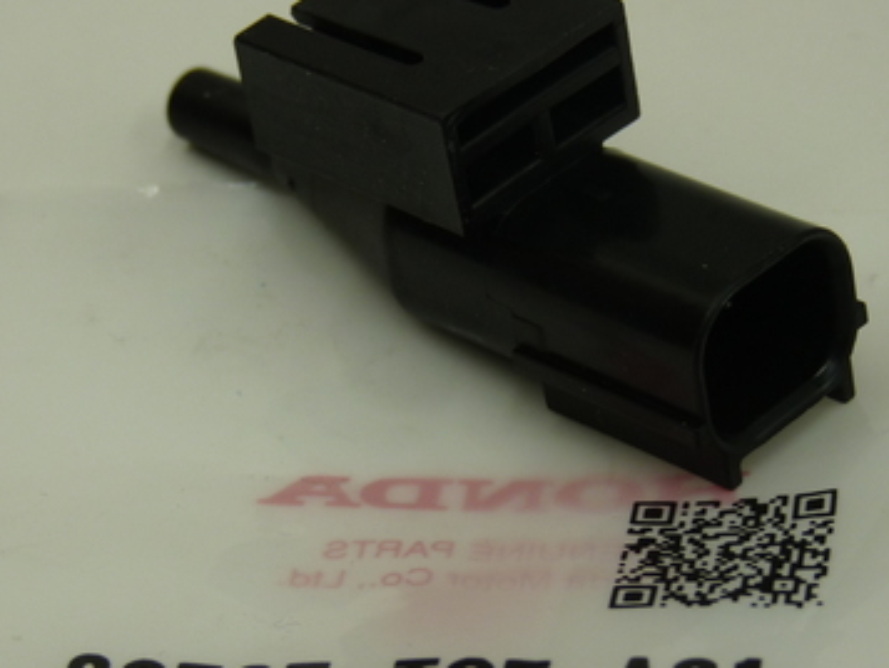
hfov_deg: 12.1
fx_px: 4188
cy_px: 476
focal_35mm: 163
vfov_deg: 9.1
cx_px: 486
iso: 100
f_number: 3.4
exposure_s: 1/50
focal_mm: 16.1
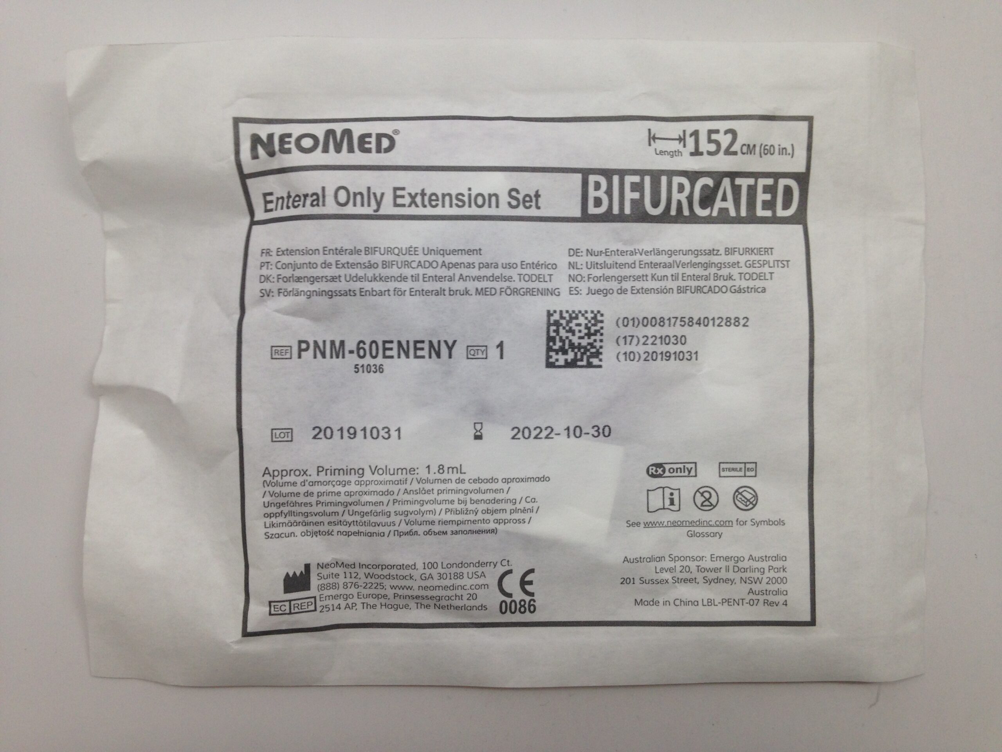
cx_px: 501
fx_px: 955
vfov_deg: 42.9
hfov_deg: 55.4
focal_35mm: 33
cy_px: 376
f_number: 2.4
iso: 50
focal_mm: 4.12
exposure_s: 1/60
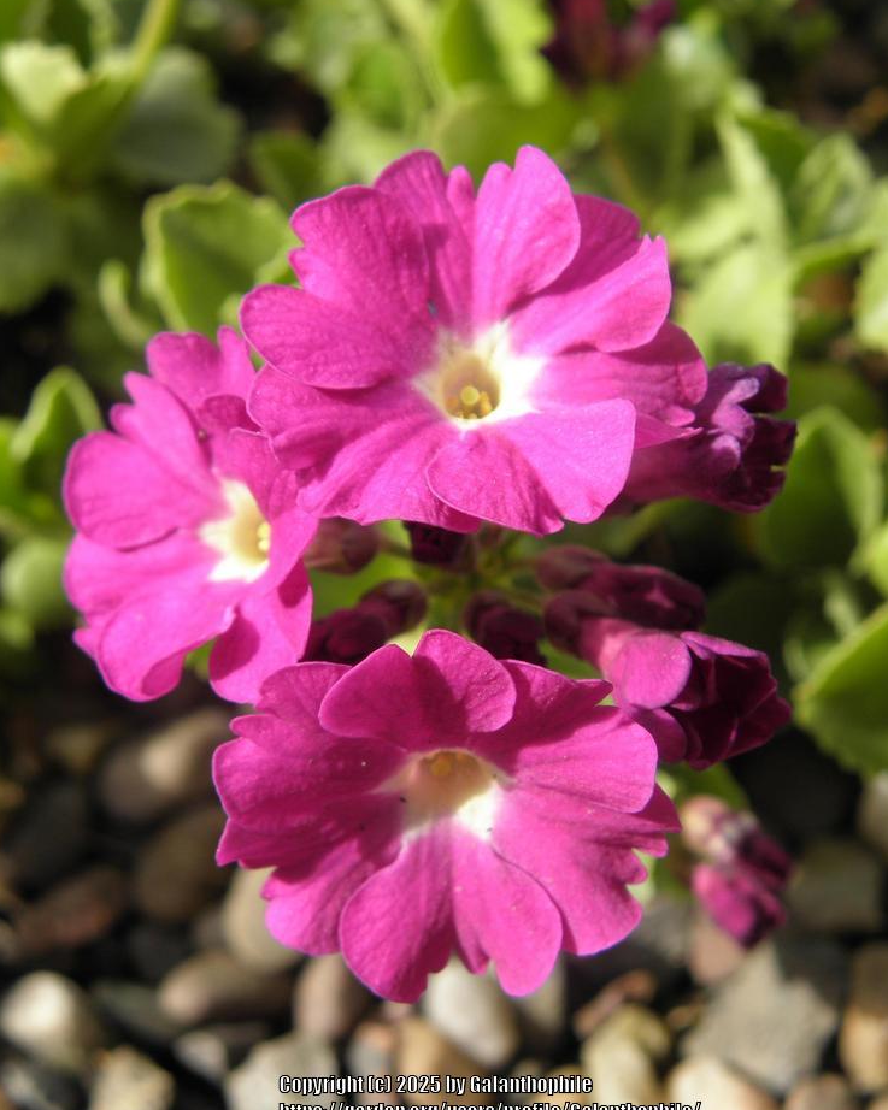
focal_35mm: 54
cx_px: 447
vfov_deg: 34.8
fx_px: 1775
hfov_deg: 28.1
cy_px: 568
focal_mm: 9.22
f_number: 3.5
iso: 64
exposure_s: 1/250
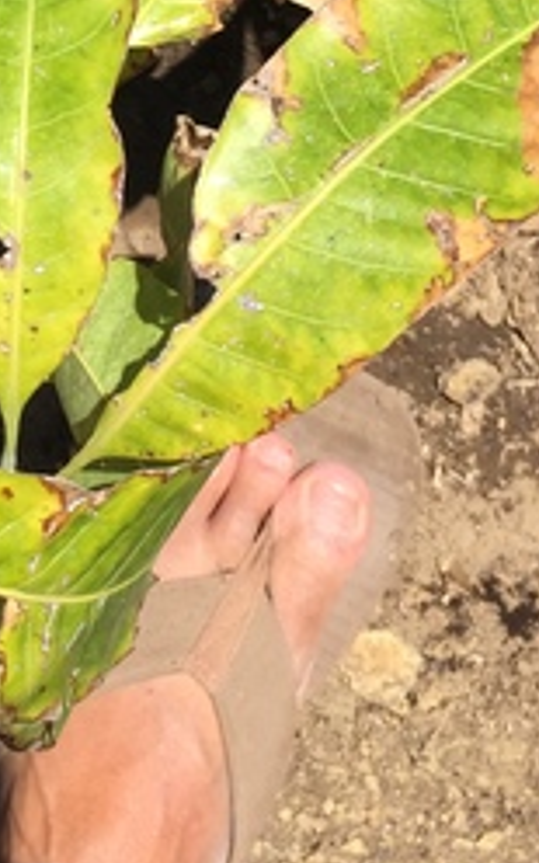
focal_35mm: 99
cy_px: -24
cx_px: 28
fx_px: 2327
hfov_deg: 13.1
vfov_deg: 20.3
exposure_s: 1/1980
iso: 32
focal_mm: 4.15
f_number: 2.2
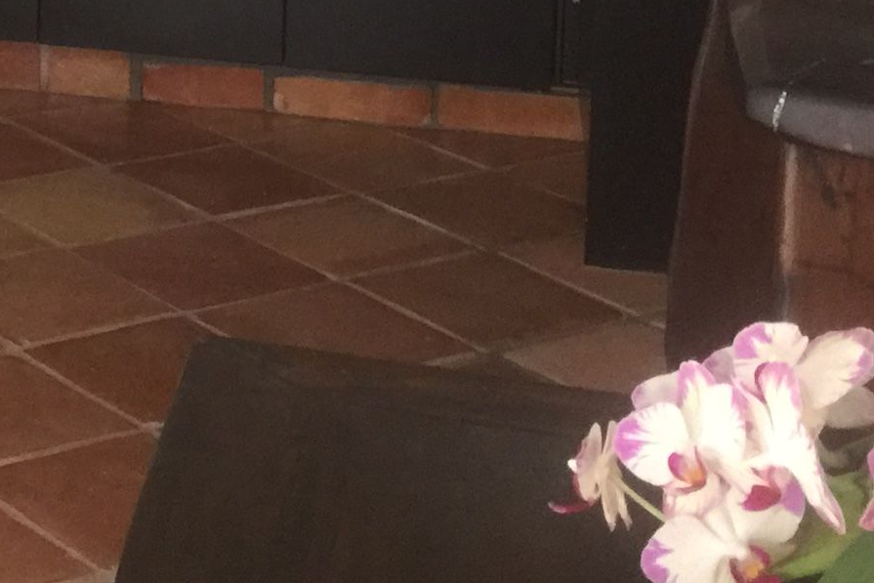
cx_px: -309
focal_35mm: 110
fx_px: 2671
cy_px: -361
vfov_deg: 11.8
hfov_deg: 17.3
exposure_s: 1/15
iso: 100
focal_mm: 4.15
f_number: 2.2
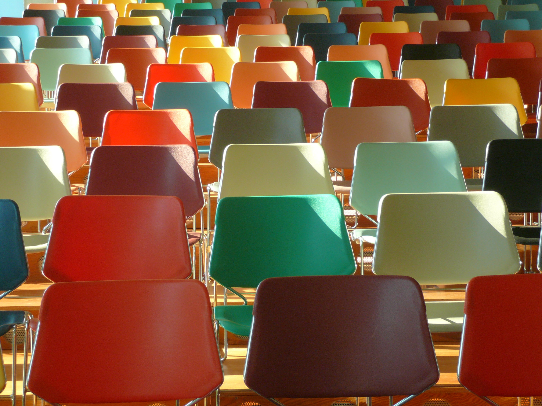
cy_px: 203
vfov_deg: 14.5
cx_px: 271
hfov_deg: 19.3
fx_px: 1597
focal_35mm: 102
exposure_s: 1/30
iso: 100
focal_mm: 16.8
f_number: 5.6
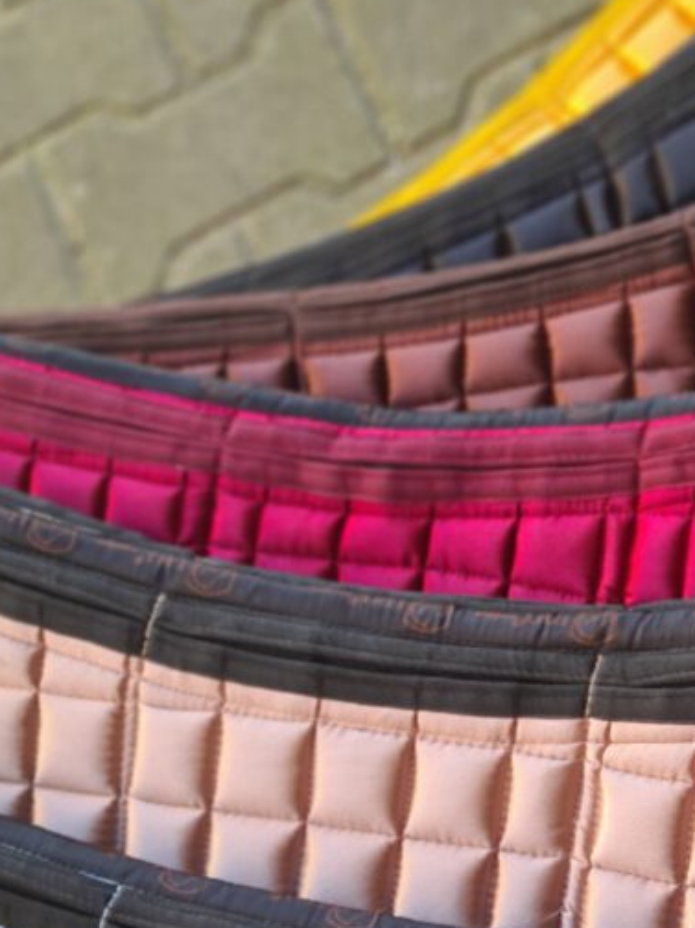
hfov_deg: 24.5
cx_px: 691
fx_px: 1527
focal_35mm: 57
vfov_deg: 33.3
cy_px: 655
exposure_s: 1/100
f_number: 2
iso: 32
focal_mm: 5.9
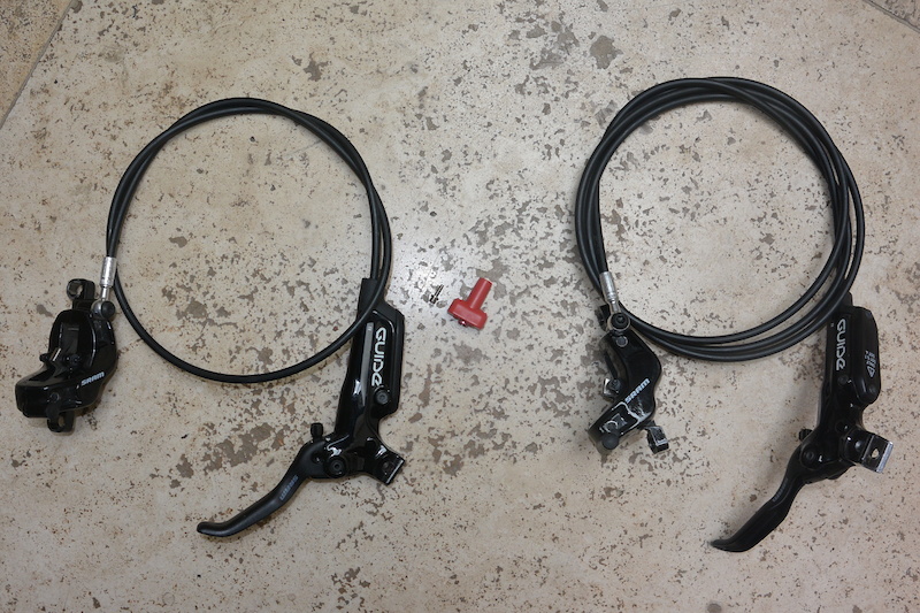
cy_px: 306
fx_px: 894
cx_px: 460
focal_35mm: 35
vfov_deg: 37.8
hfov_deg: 54.4
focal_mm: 13
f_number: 6.3
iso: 160
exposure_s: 1/60
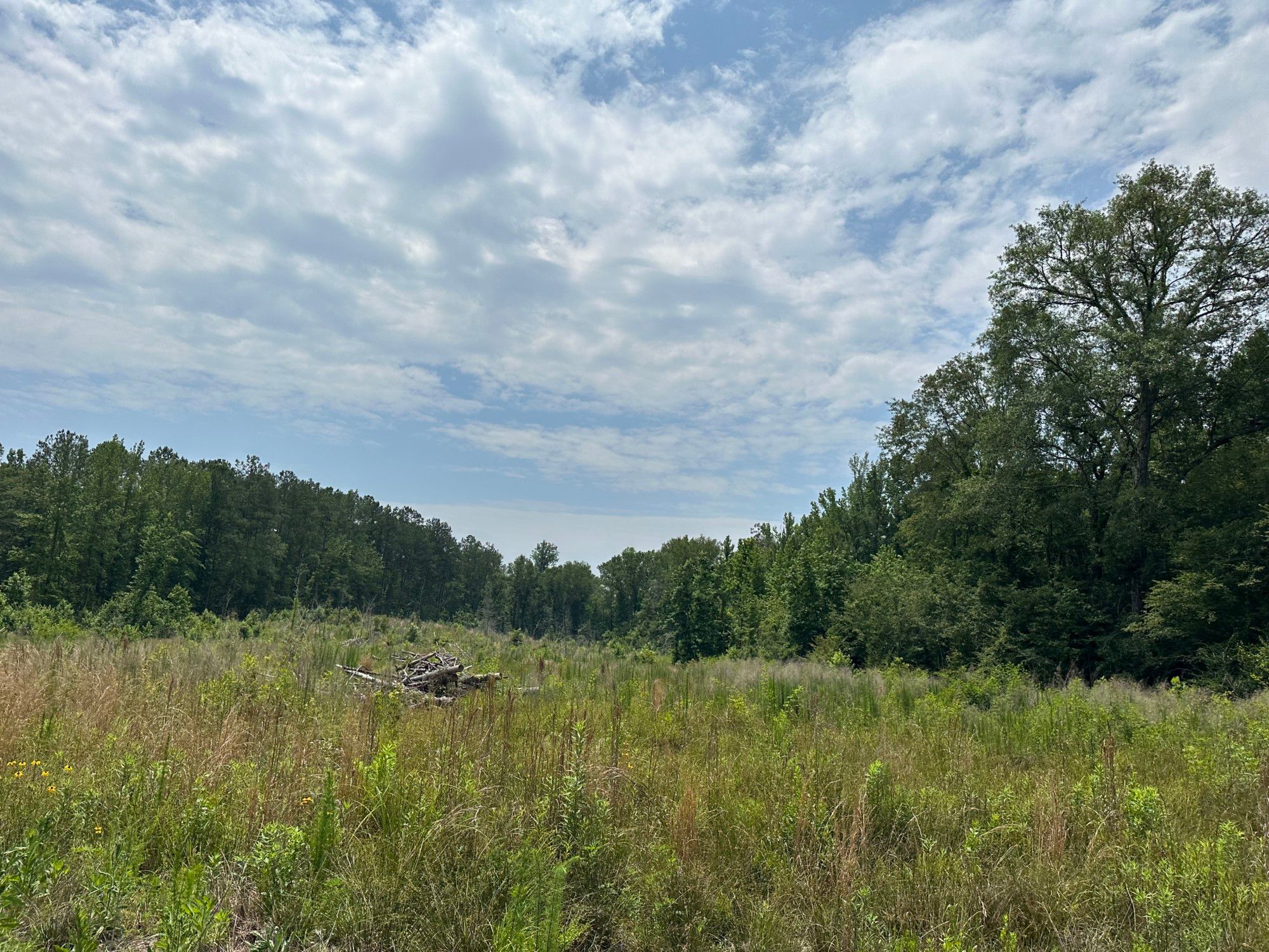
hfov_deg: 71.6
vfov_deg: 56.8
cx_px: 634
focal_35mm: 24
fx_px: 880
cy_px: 476
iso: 80
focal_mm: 6.86
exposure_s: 1/13699
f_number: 1.78
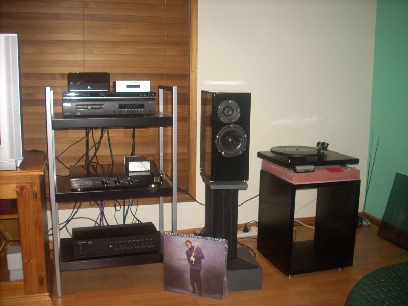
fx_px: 436
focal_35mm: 37
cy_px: 153
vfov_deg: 38.7
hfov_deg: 50.1
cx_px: 204
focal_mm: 6.2
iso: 200
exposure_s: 1/60
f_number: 2.8
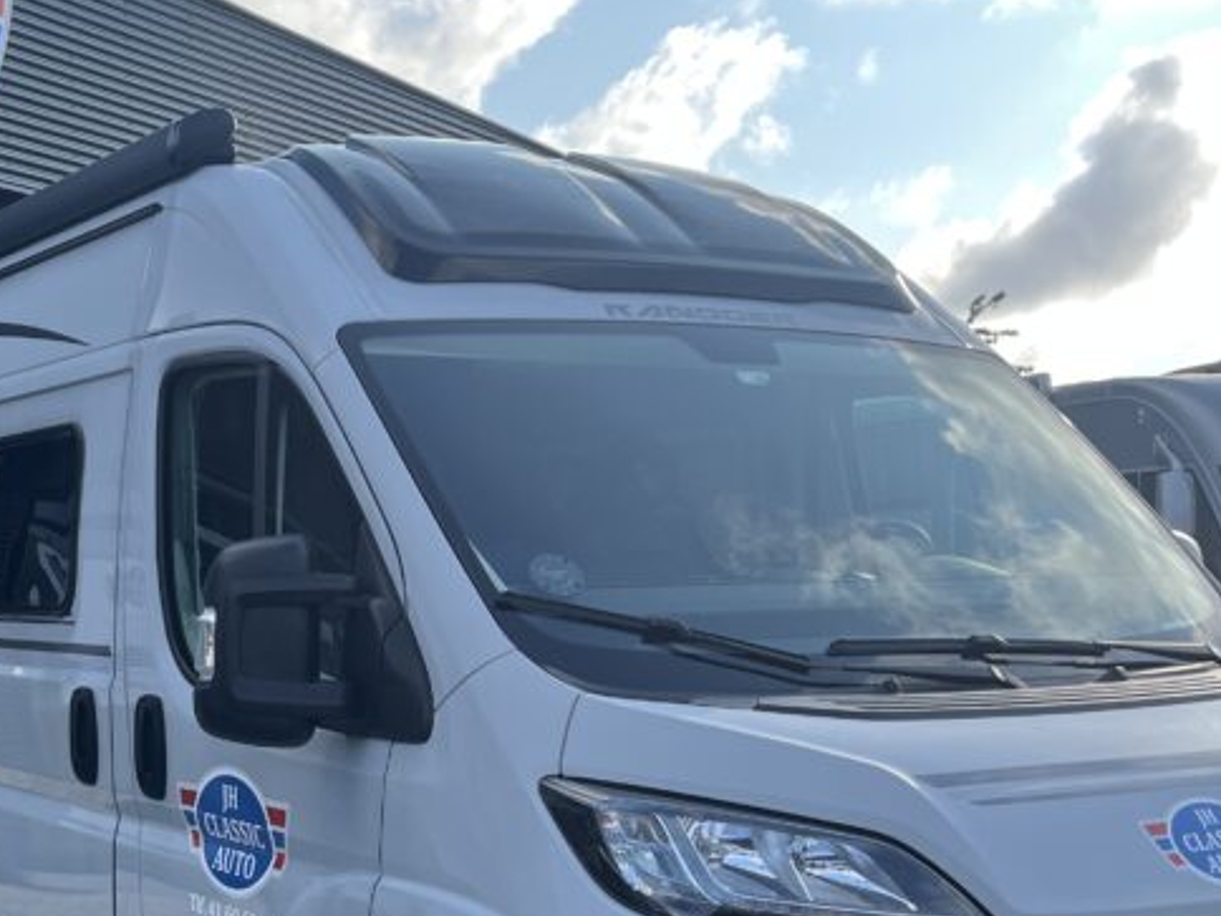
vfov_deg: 26.0
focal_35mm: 55
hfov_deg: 34.0
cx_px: 265
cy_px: 752
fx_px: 1940
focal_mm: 5.1
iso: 50
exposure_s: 1/1325
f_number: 1.6
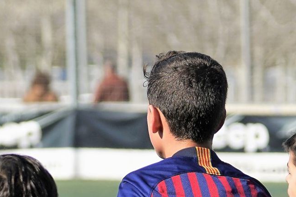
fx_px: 3313
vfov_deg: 3.4
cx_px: -1
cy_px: 290
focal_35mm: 403
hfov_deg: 5.1
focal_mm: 130
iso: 320
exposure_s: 1/2000
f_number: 4.5
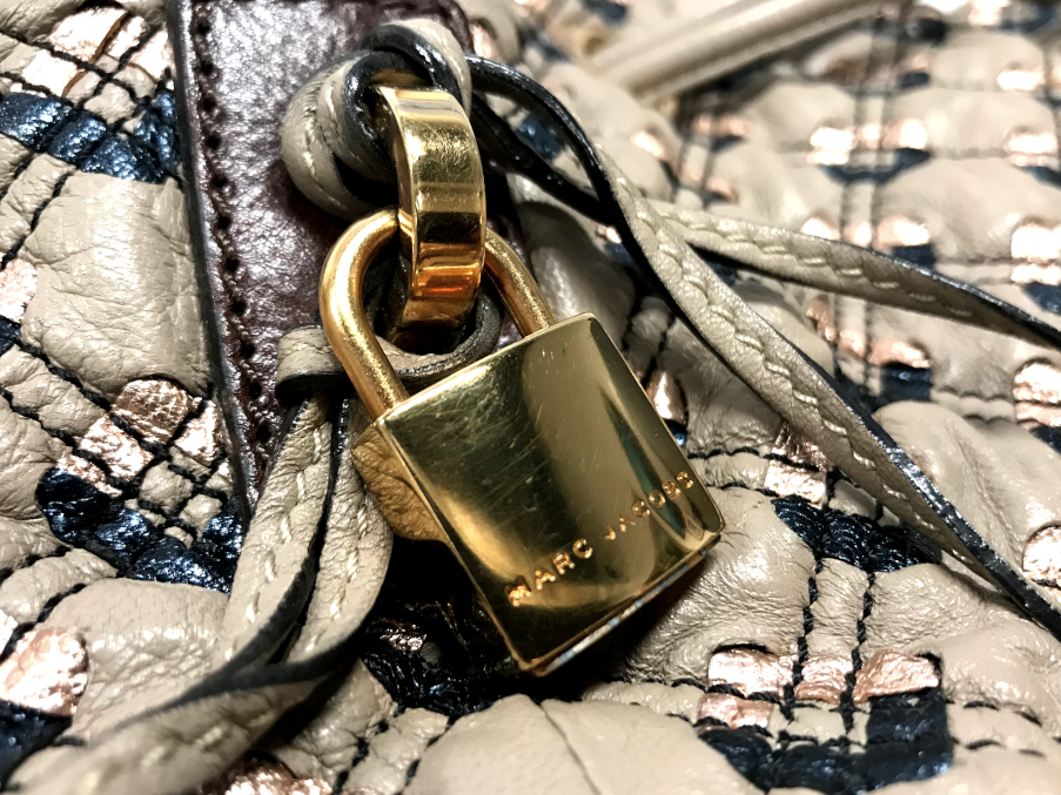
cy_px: 420
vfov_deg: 45.4
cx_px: 533
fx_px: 950
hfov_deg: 58.4
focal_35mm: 31
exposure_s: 1/15
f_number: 1.8
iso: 64
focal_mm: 3.99
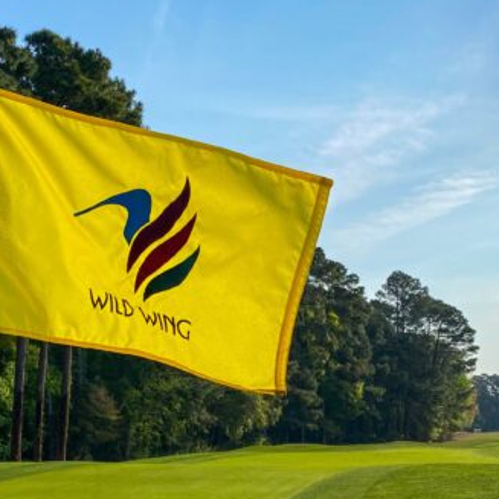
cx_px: 203
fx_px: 881
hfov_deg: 31.6
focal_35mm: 54
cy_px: 375
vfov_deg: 31.1
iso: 32
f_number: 1.8
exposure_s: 1/4808
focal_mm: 4.25
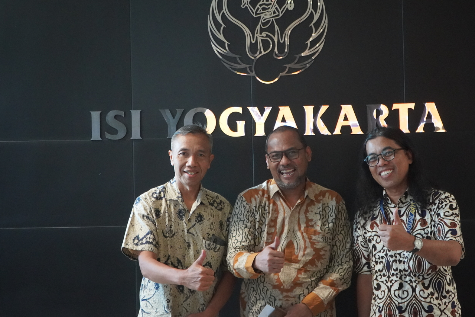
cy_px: 143
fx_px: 812
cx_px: 251
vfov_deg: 22.0
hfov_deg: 32.6
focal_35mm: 62
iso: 5000
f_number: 4
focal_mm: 35
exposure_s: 1/160
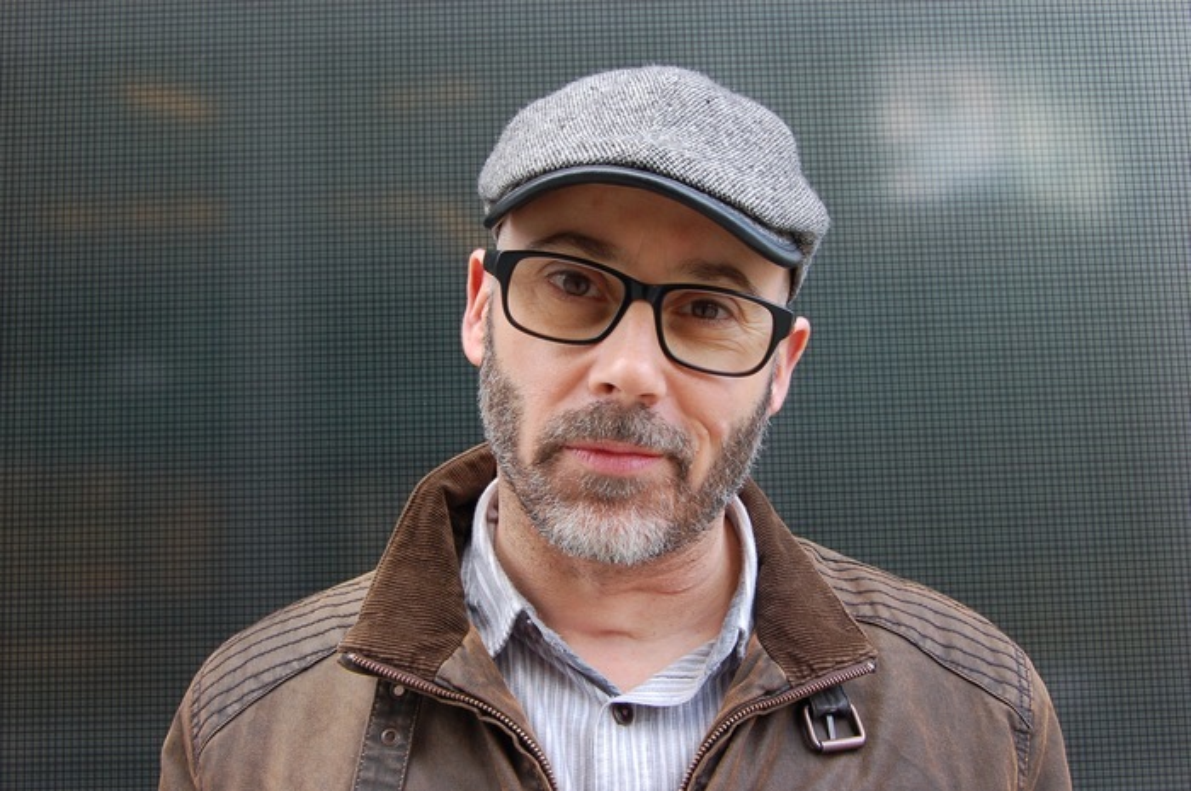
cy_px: 396
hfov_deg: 43.6
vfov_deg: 29.8
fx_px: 1487
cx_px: 596
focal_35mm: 45
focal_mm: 30
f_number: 8
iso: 400
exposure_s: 1/50
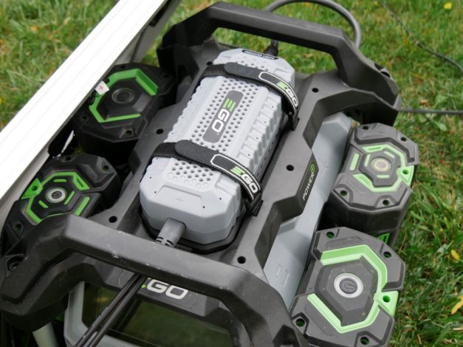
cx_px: 232
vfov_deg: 30.3
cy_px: 174
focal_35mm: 48
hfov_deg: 39.7
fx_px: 642
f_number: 4.1
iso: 200
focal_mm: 24
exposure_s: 1/125
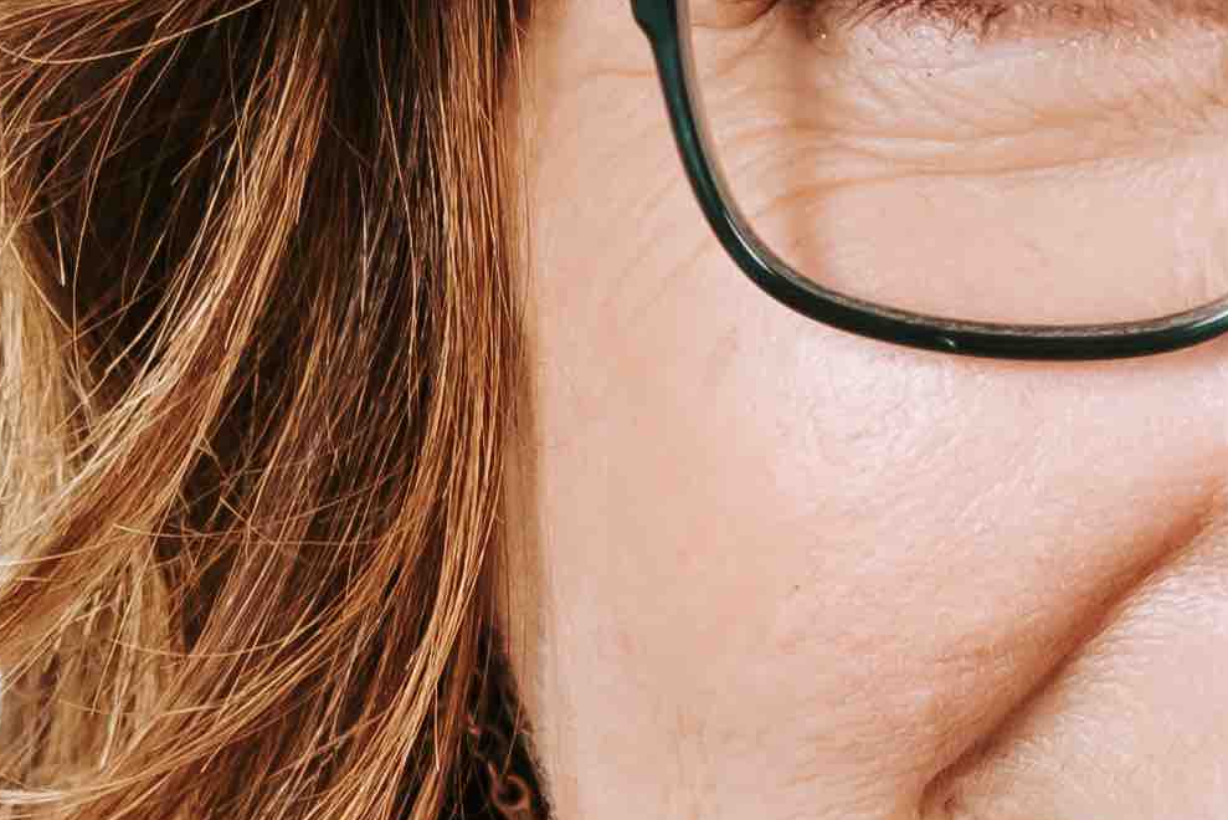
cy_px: 971
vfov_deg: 3.1
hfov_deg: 4.6
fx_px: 15183
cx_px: 679
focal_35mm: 445
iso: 200
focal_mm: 60
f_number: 6.3
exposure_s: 1/200
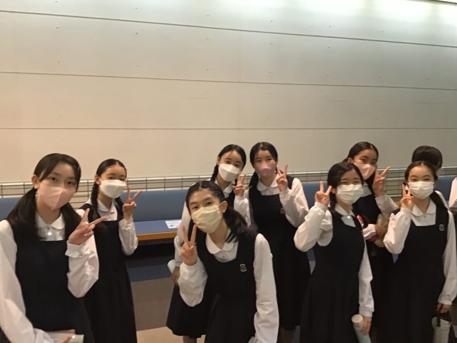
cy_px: 172
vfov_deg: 45.4
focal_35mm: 31
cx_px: 228
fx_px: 409
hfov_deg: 58.4
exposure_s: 1/17
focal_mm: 3.3
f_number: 2.4
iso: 200
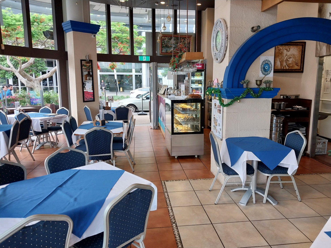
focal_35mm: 26
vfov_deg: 53.1
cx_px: 166
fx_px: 249
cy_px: 124
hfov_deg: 67.3
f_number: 1.8
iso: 50
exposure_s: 1/50
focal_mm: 4
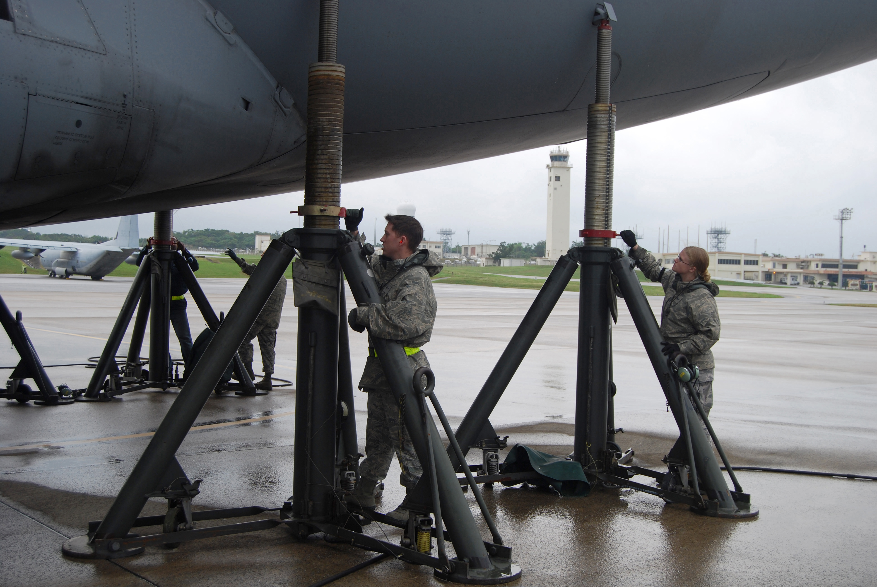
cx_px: 438
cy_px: 294
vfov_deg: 32.0
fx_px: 1024
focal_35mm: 42
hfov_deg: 46.3
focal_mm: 28
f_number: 6.3
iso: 100
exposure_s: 1/160
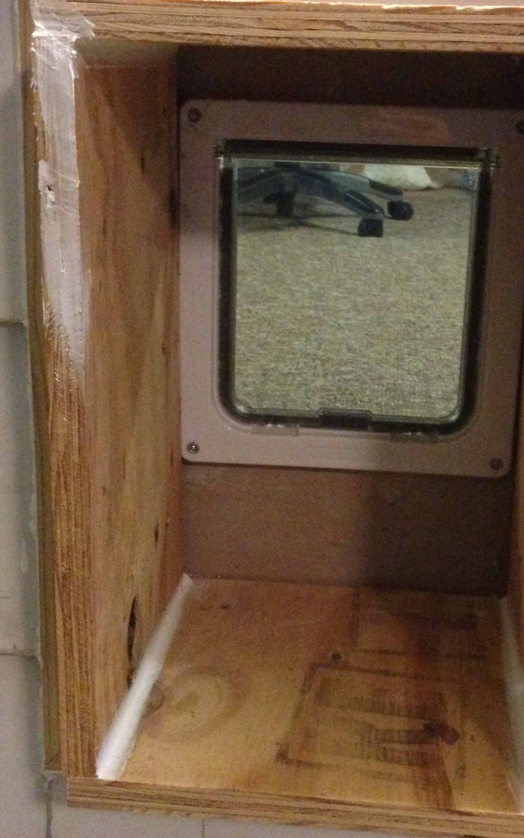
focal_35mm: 53
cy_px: 377
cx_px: 314
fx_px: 1211
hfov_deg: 24.4
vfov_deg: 38.2
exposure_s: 1/15
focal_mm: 4.12
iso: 800
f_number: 2.4
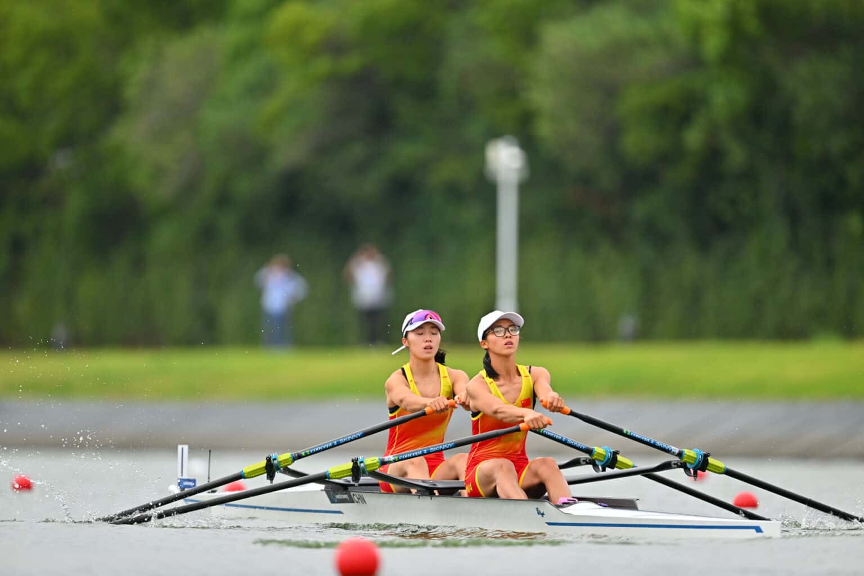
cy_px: 288
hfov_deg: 3.4
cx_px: 432
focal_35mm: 600
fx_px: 14399
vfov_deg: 2.3
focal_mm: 600
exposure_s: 1/1250
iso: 140
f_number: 4
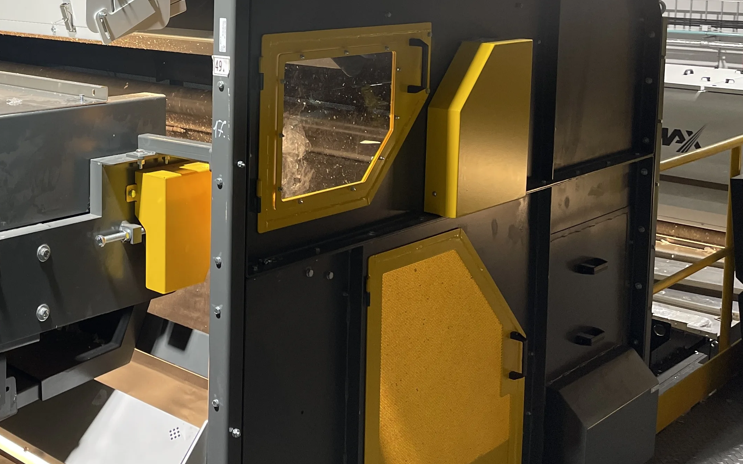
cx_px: 57
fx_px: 1012
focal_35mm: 50
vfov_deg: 24.9
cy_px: 29
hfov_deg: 37.3
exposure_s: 1/100
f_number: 1.6
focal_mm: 5.1
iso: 100
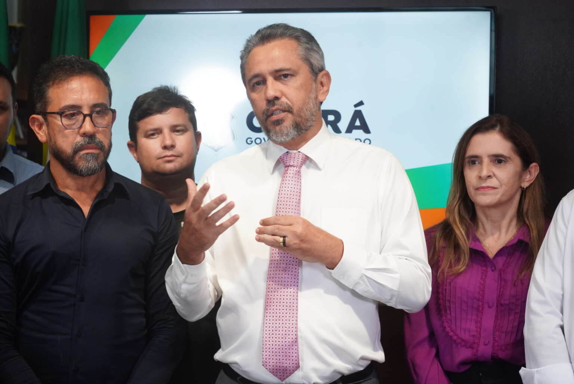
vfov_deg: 17.1
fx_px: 1277
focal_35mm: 80
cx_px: 287
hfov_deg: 25.3
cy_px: 192
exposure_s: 1/160
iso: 5000
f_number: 8
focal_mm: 80
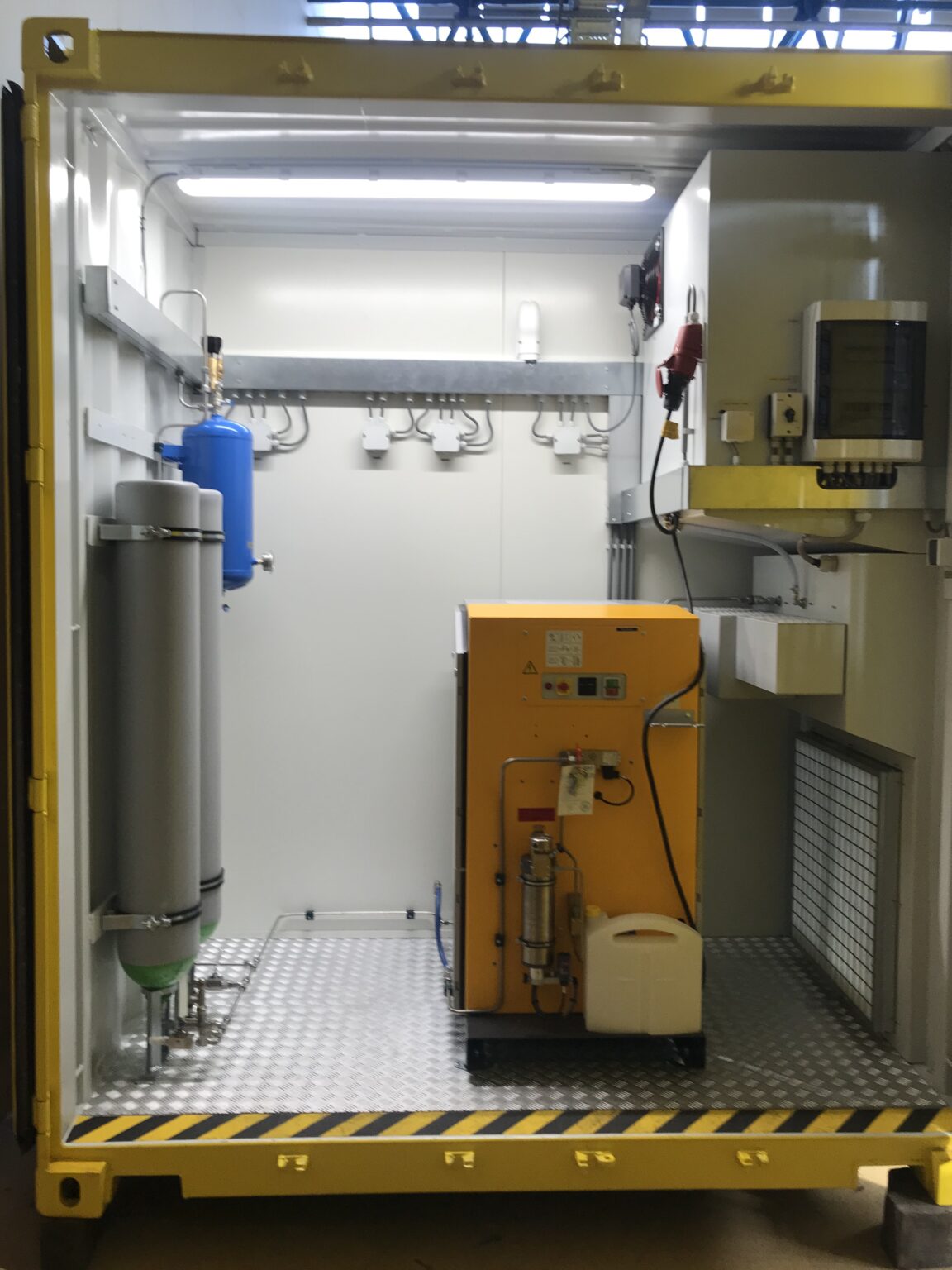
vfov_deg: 63.4
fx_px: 1027
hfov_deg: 49.7
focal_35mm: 28
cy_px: 635
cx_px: 476
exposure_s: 1/50
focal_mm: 3.99
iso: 32
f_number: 1.8
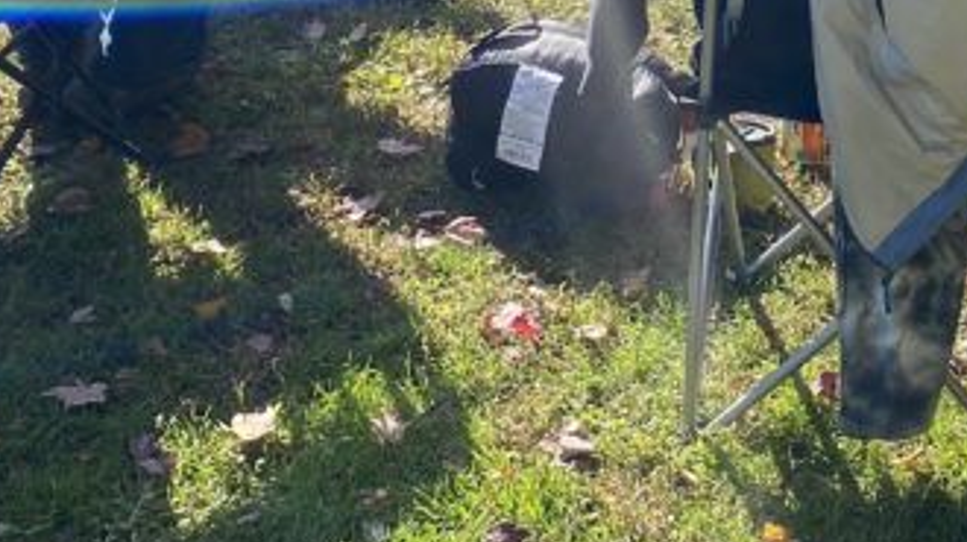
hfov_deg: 23.8
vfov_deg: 12.5
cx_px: 777
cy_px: -425
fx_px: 2255
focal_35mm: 88
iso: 32
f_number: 1.8
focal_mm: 4.25
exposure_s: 1/788
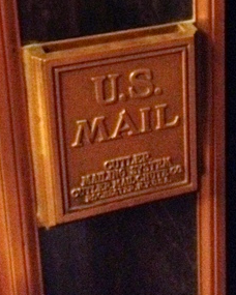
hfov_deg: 18.3
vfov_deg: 22.2
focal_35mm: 84
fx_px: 733
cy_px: 25
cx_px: 109
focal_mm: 4.28
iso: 800
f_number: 2.4
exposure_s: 1/15
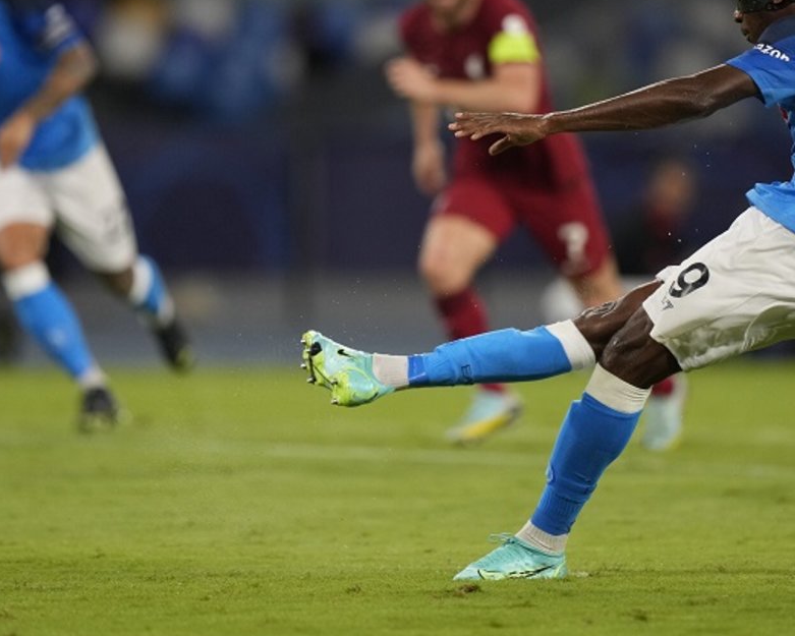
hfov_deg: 2.7
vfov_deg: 2.1
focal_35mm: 721
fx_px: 16966
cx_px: 516
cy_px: 224
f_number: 2.8
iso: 2000
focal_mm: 400
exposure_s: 1/1600
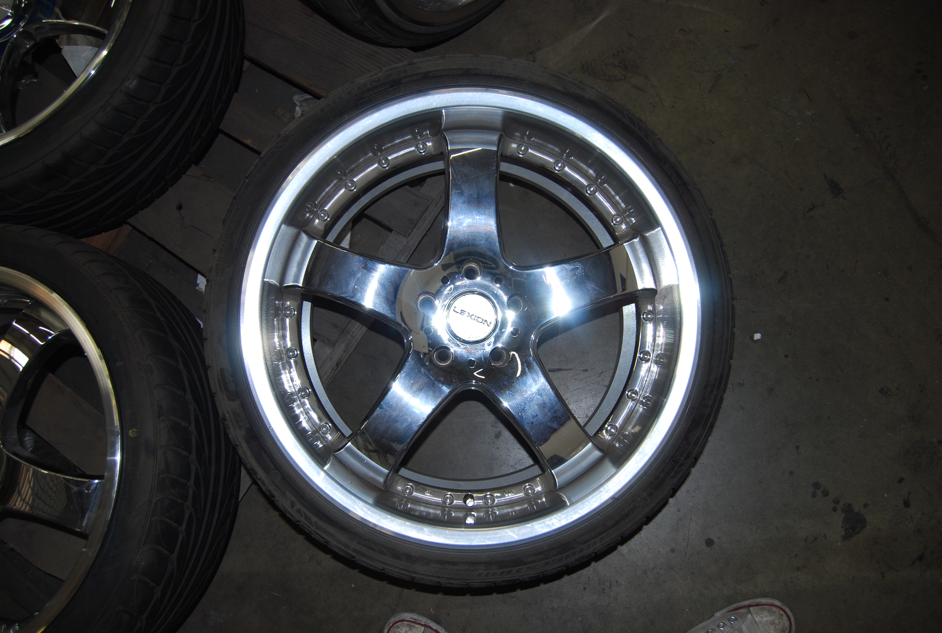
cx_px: 471
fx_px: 708
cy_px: 316
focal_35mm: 27
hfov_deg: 67.3
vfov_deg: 48.1
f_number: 3.5
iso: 200
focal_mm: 18
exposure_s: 1/60
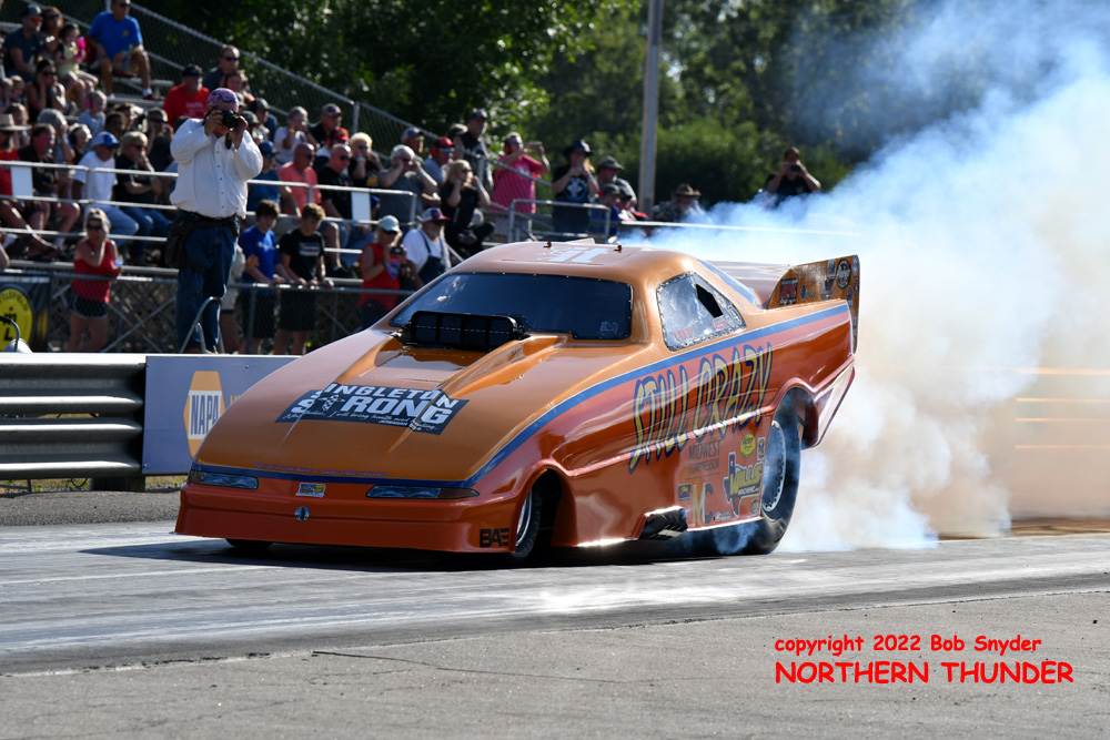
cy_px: 370
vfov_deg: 5.6
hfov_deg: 8.3
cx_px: 555
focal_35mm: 248
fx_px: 7632
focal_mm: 165
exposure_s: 1/1250
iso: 160
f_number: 5.6
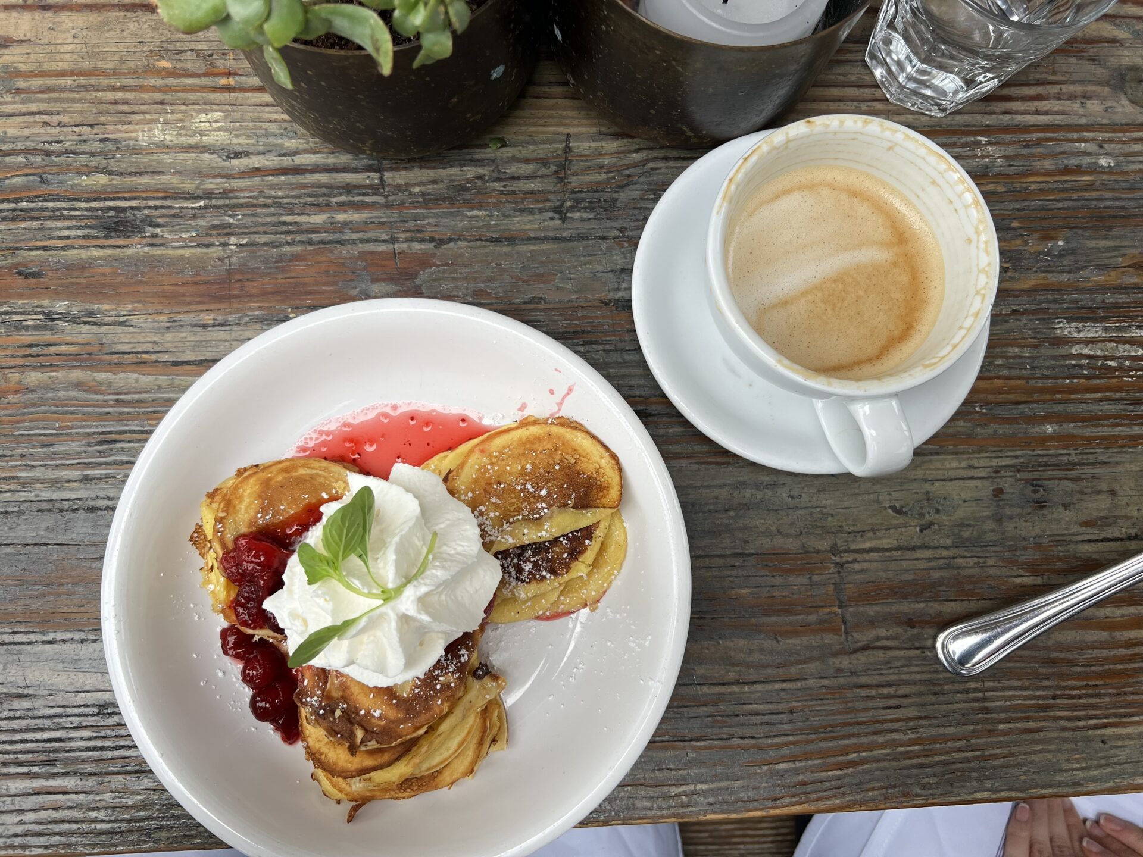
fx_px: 859
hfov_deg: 67.3
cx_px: 572
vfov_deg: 53.1
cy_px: 428
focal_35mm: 26
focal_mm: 5.7
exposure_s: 1/1311
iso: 50
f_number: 1.5
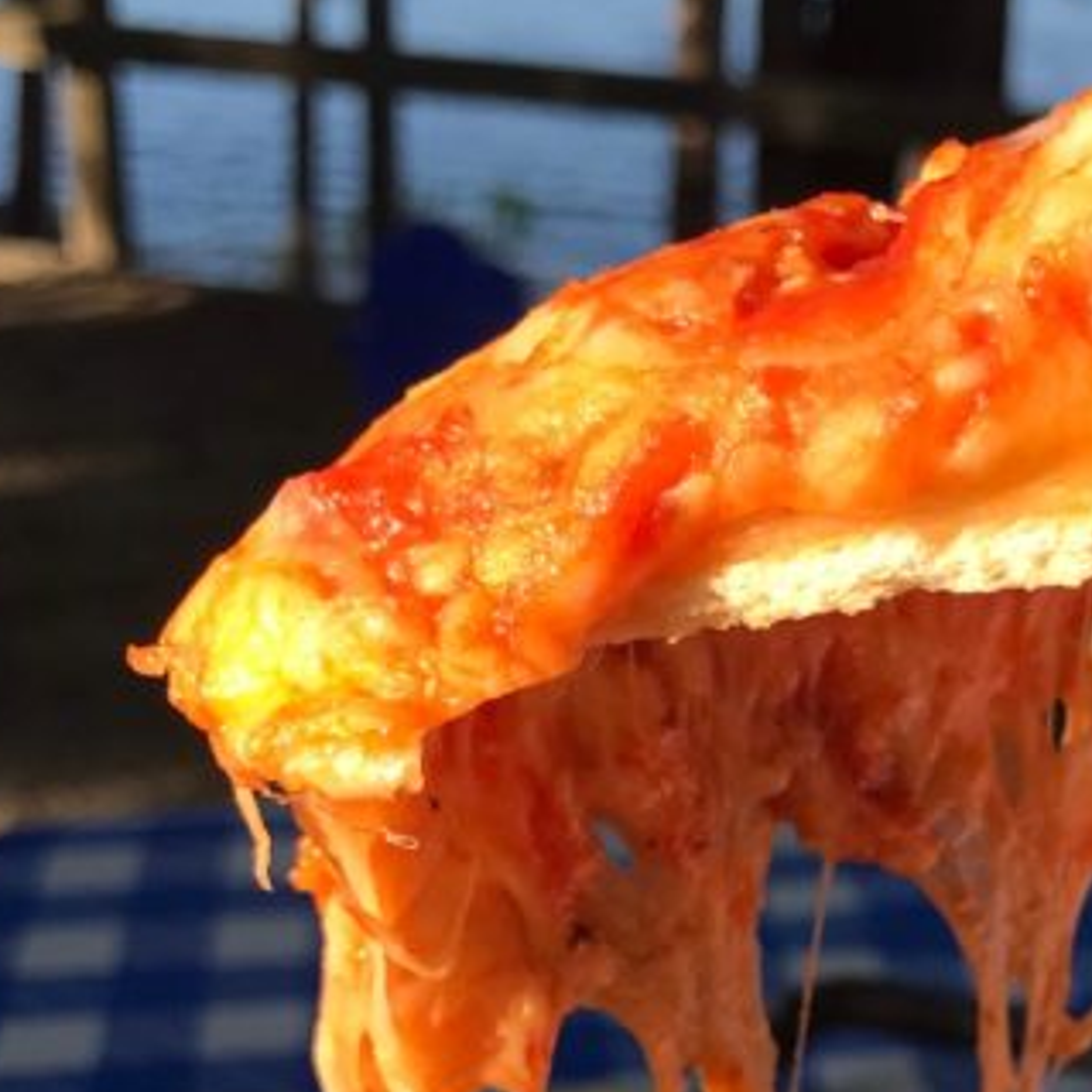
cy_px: 780
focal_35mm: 62
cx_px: 921
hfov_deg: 27.0
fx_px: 2213
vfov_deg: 27.4
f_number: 1.8
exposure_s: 1/634
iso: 20
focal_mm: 3.99
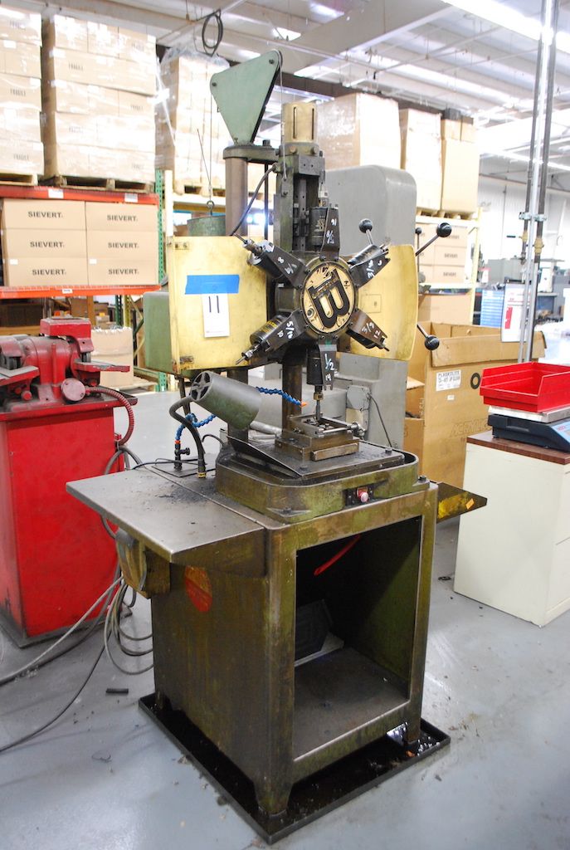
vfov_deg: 61.8
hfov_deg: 43.8
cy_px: 425
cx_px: 285
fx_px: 709
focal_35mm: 30
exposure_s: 1/30
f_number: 3.8
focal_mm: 20
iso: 1400
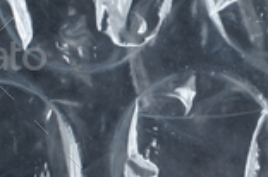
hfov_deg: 7.3
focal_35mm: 284
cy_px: 137
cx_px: 222
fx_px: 2108
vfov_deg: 4.8
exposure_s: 1/200
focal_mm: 50
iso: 100
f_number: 13
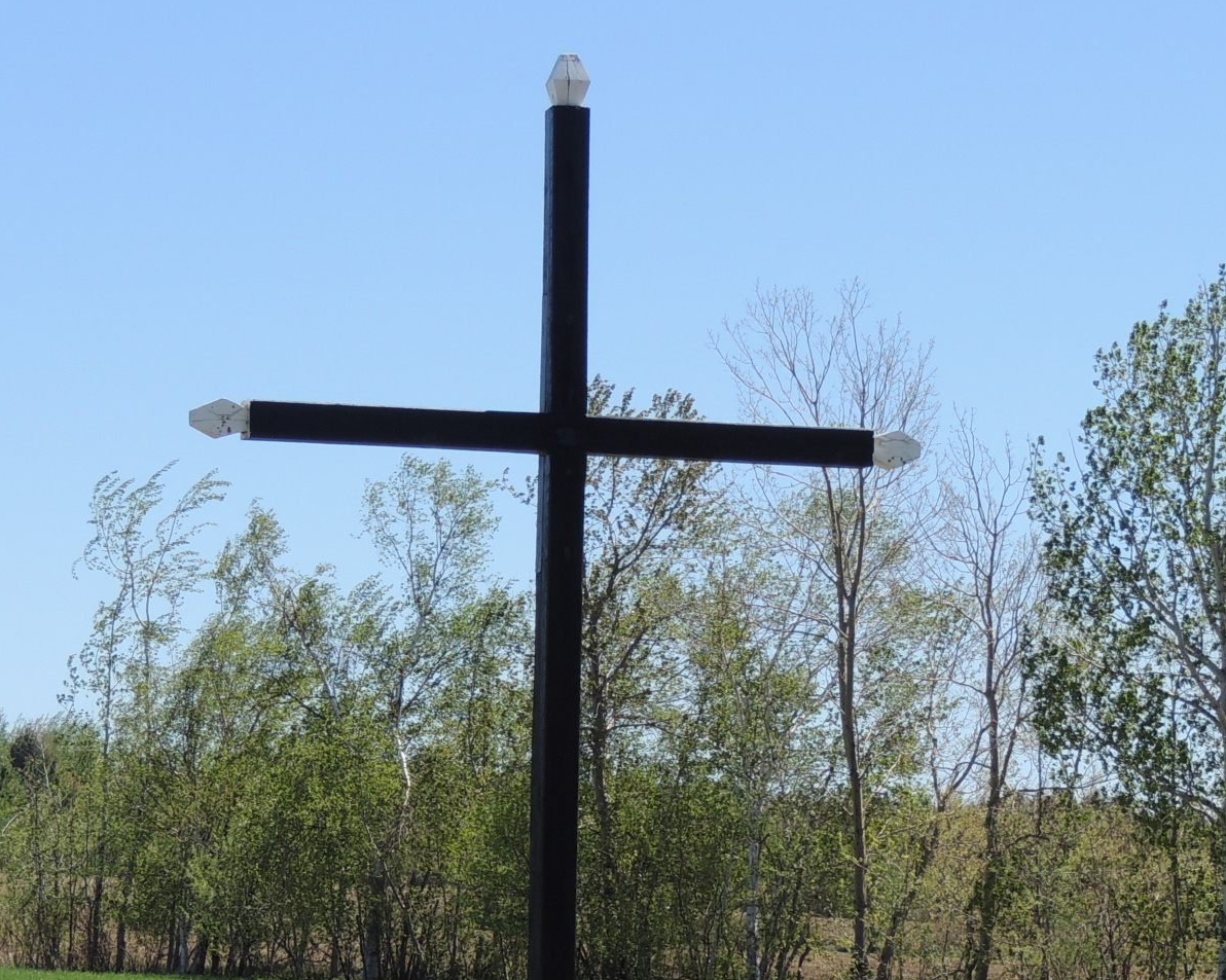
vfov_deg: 12.4
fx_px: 4498
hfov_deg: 15.5
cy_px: 789
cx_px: 543
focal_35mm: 124
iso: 100
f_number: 3.9
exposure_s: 1/800
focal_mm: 12.4
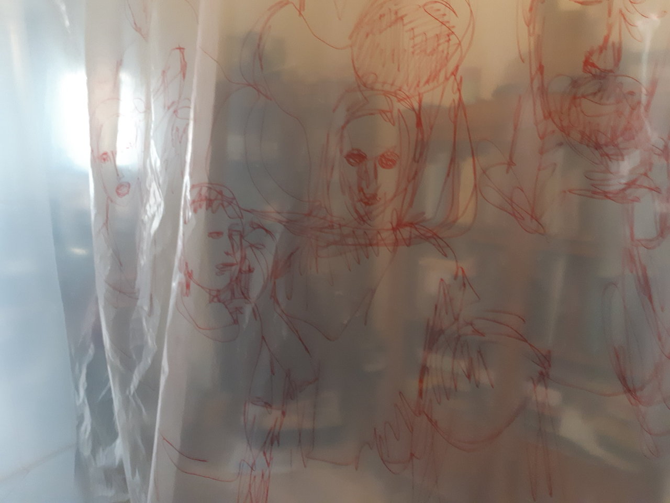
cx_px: 335
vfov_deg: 53.1
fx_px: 503
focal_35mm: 26
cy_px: 252
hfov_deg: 67.3
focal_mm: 3.93
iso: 320
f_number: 1.7
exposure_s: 1/25
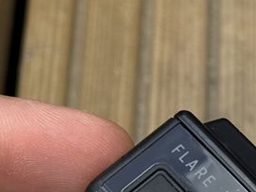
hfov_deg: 9.3
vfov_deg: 7.0
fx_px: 1568
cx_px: 211
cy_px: 188
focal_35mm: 212
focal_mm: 6.76
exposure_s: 1/832
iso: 64
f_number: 1.78
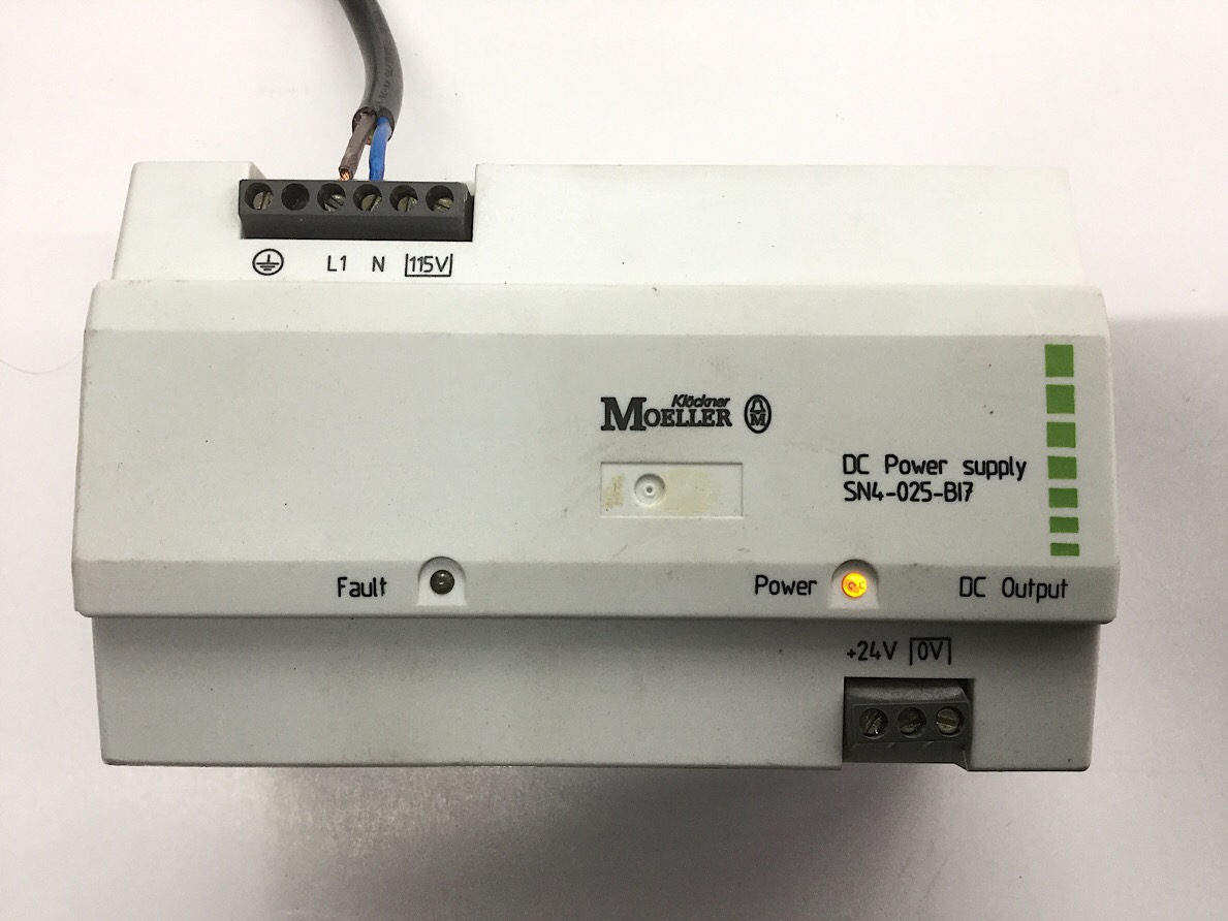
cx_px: 614
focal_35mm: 31
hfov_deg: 58.3
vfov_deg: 45.4
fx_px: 1100
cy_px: 460
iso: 80
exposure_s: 1/33
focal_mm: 3.3
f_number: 2.4
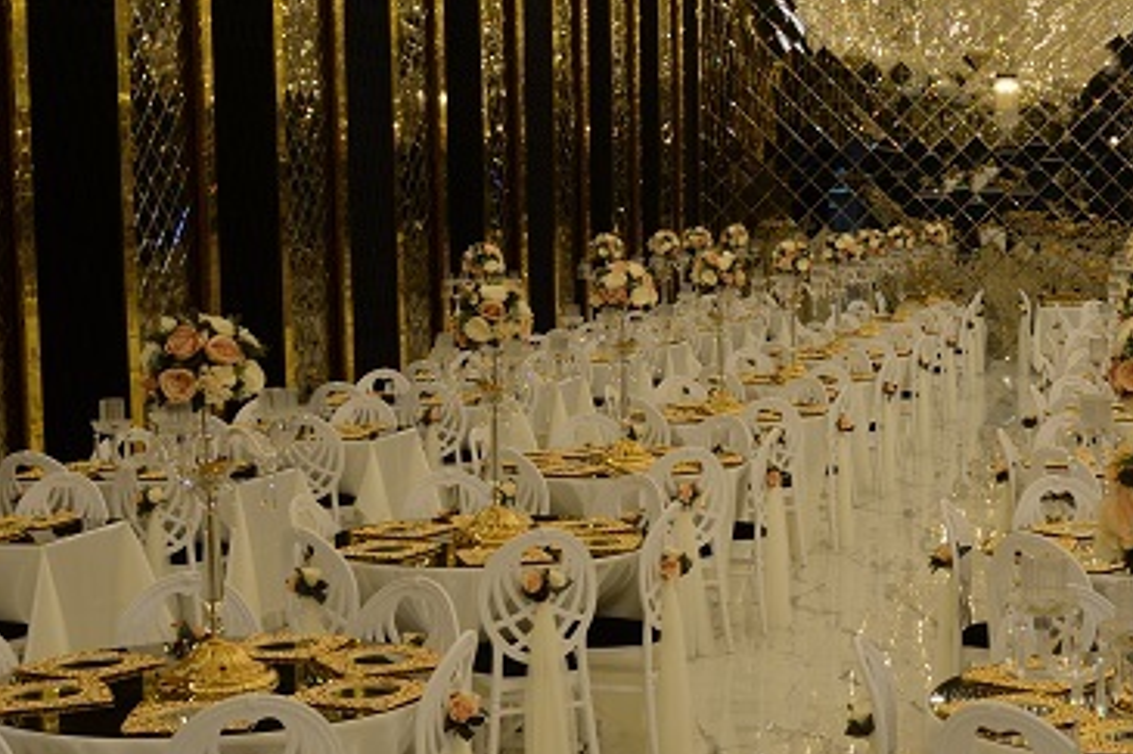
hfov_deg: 29.5
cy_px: 425
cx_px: 875
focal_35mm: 67
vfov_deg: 20.3
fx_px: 2108
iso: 100
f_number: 6.3
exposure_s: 1/8
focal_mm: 24
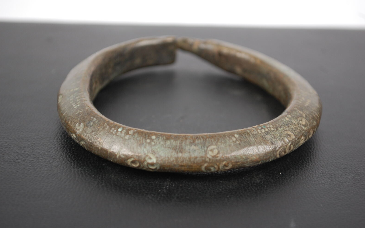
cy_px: 119
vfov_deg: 17.6
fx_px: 736
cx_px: 182
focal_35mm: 74
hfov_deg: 27.8
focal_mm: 48
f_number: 5.6
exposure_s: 1/125
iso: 400
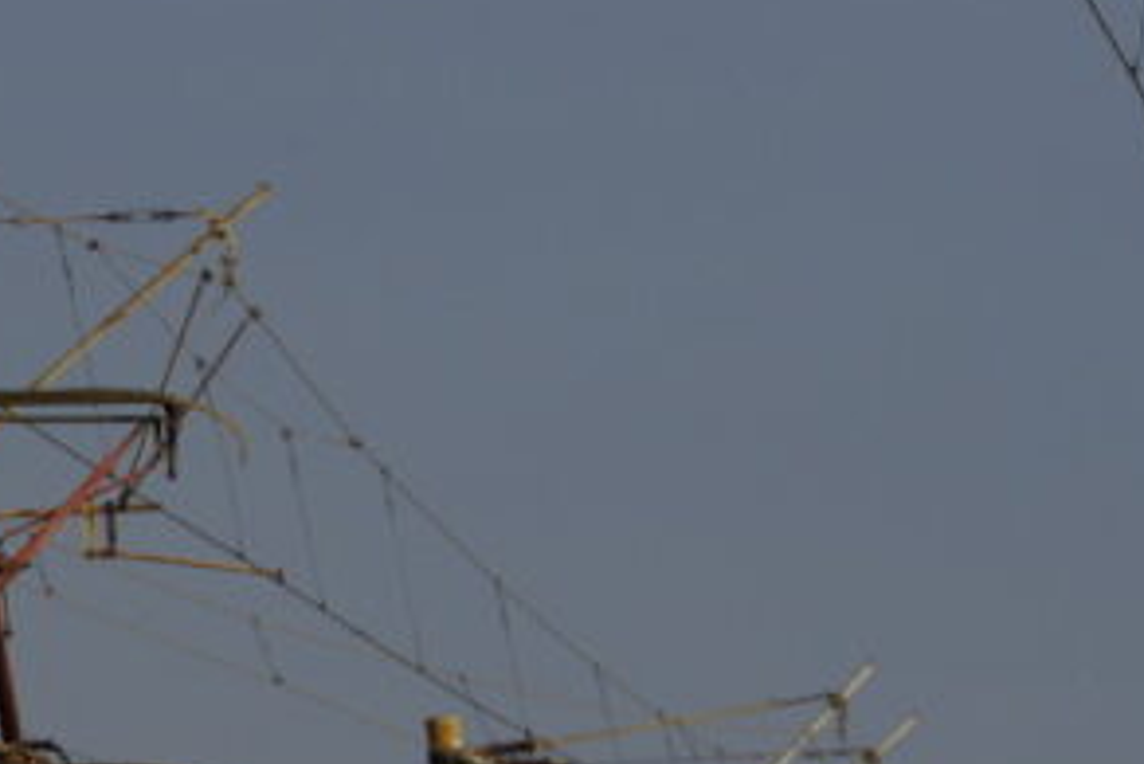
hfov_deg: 3.3
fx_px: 20061
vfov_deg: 2.2
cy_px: 874
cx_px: -498
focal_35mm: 631
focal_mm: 180
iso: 320
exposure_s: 1/1000
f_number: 8
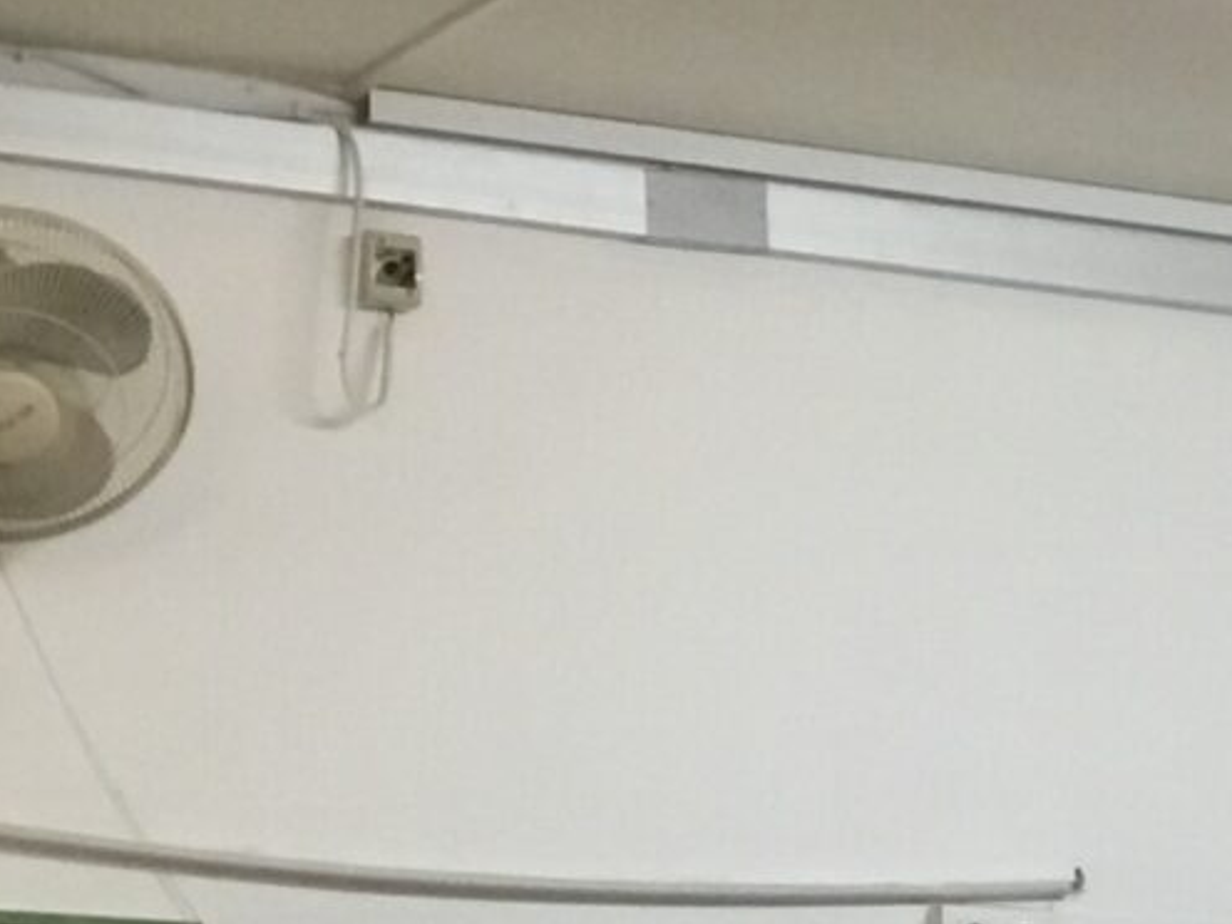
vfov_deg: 8.7
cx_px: 1649
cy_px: 1942
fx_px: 5694
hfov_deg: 12.0
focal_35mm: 160
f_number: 2.4
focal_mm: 3.3
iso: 160
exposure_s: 1/33
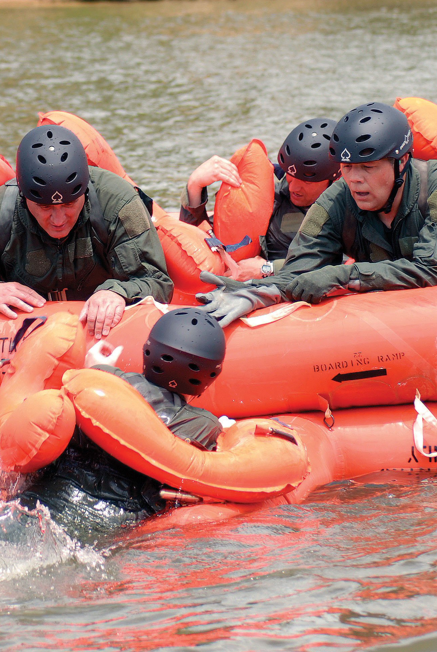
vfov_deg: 7.6
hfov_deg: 5.1
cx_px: 116
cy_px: 206
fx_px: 4883
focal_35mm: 269
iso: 100
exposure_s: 1/250
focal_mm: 90
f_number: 6.3
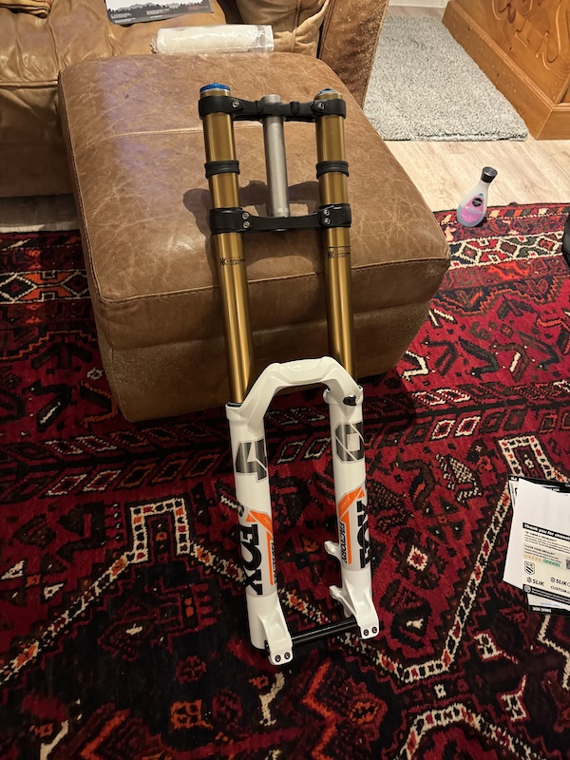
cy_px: 380
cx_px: 285
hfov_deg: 56.8
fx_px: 527
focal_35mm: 24
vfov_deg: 71.6
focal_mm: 6.86
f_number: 1.78
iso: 1000
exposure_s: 1/33
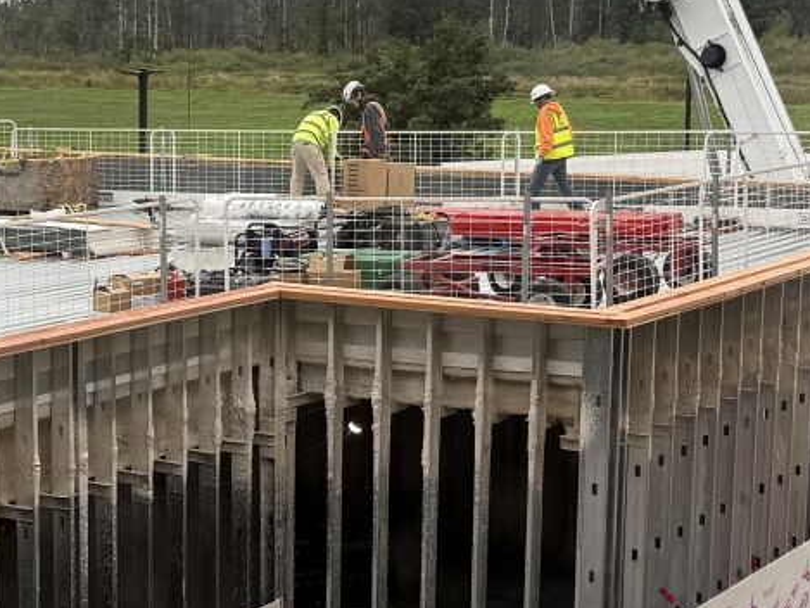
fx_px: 1989
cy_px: 393
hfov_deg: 22.7
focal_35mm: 85
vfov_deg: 17.3
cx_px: 155
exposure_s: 1/931
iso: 80
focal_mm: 6.76
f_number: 1.78
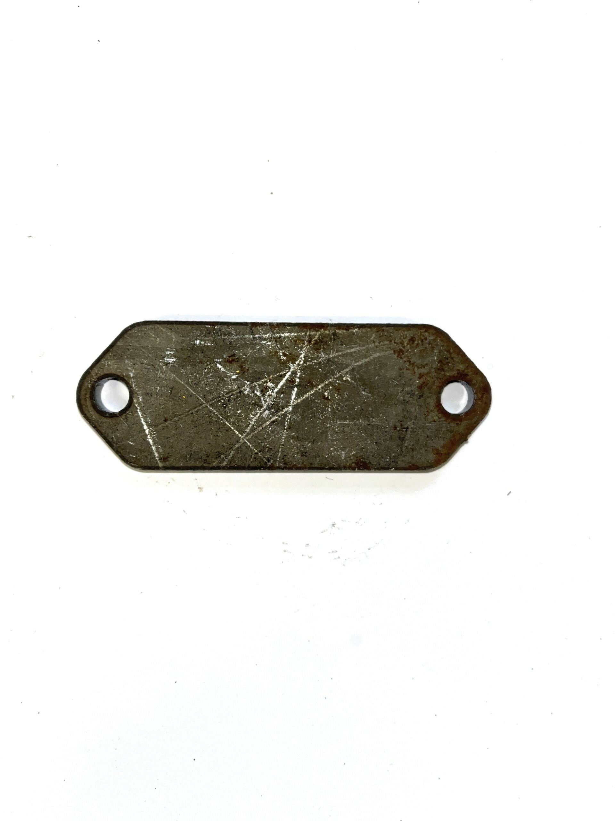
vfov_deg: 67.3
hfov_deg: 53.1
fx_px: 616
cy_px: 410
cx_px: 308
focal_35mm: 26
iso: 32
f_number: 1.6
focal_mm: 5.1
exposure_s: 1/82
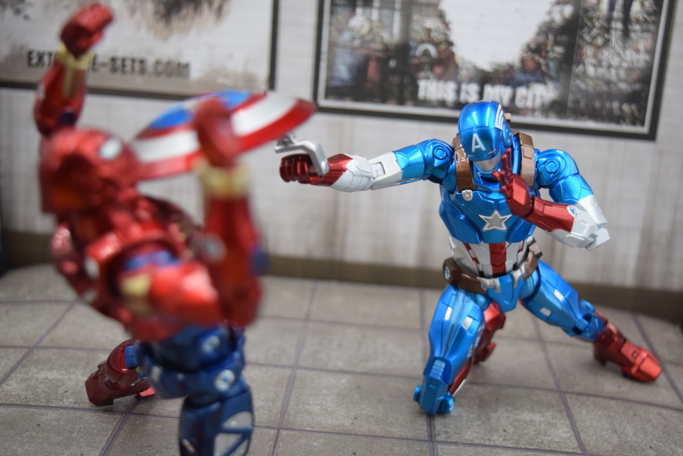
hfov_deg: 41.1
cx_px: 342
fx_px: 911
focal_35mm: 48
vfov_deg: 28.1
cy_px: 228
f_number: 4.5
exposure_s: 1/125
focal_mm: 32
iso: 800
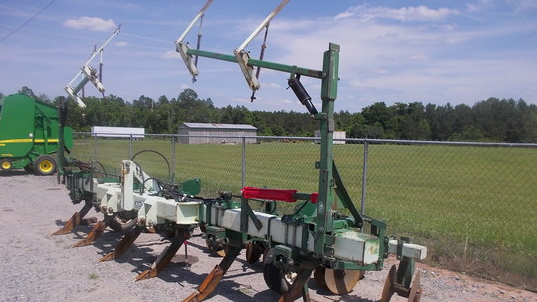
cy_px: 193
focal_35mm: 32
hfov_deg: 61.0
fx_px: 456
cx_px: 271
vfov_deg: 36.4
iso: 80
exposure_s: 1/1250
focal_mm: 4.1
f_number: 3.3
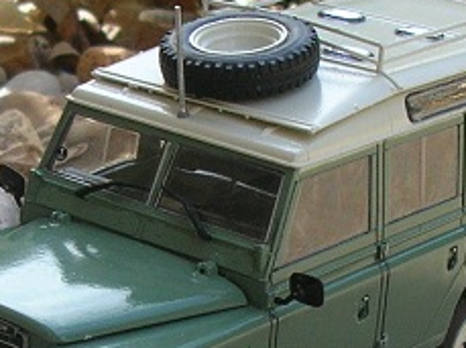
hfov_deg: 27.8
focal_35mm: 70
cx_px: 229
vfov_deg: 20.7
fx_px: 941
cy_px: 274
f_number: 2.8
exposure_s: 1/274
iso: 50
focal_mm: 5.8
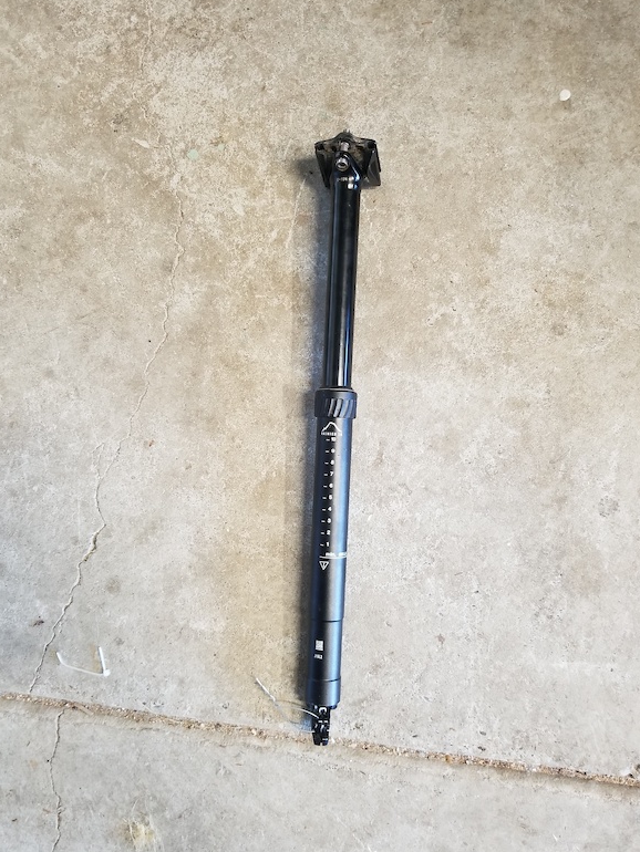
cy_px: 419
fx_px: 665
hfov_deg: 51.4
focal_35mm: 27
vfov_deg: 65.3
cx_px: 321
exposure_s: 1/24
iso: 250
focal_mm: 4.25
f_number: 1.7
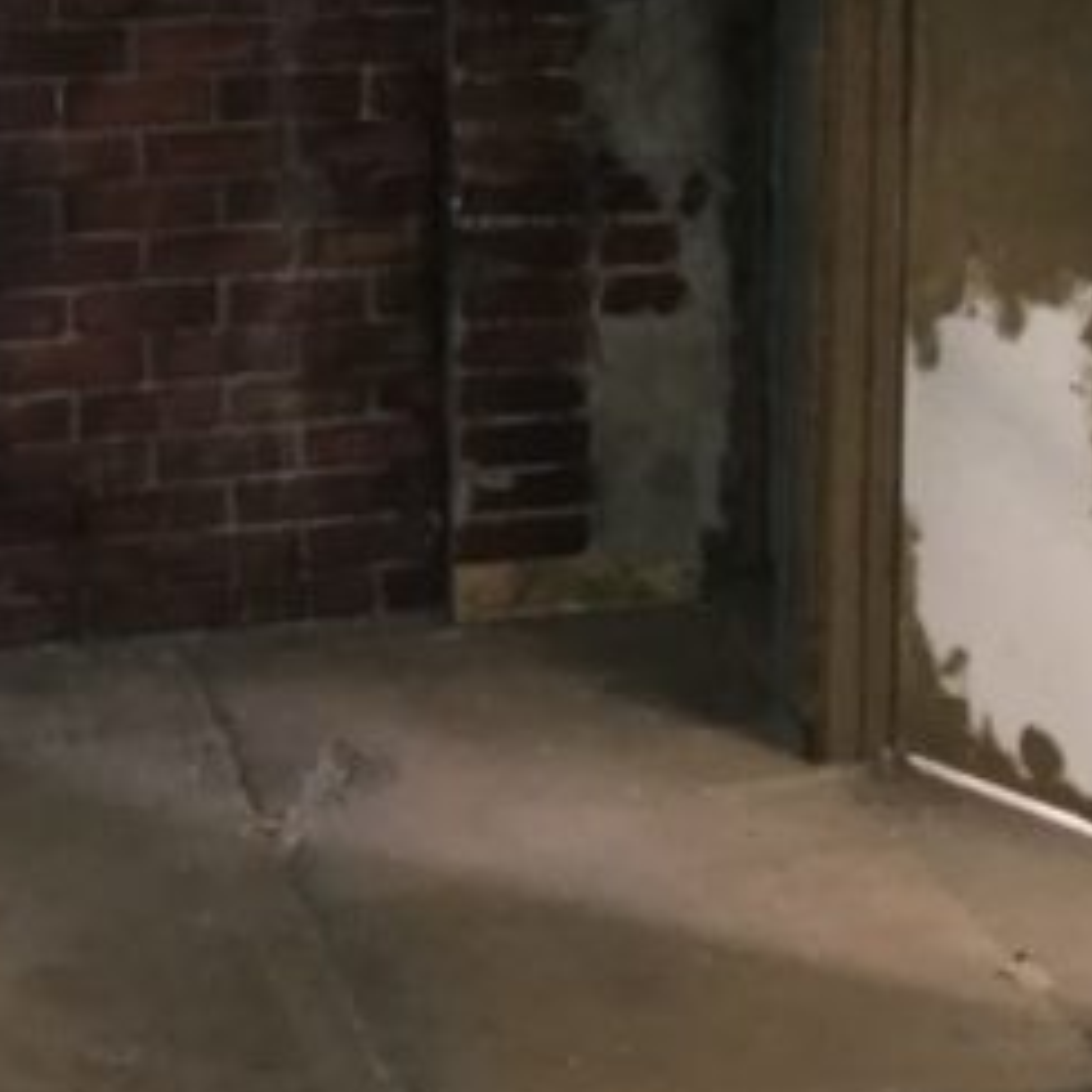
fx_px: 2891
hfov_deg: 21.3
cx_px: 729
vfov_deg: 21.2
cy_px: 264
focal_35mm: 81
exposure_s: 1/16
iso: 125
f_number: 1.8
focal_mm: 3.99
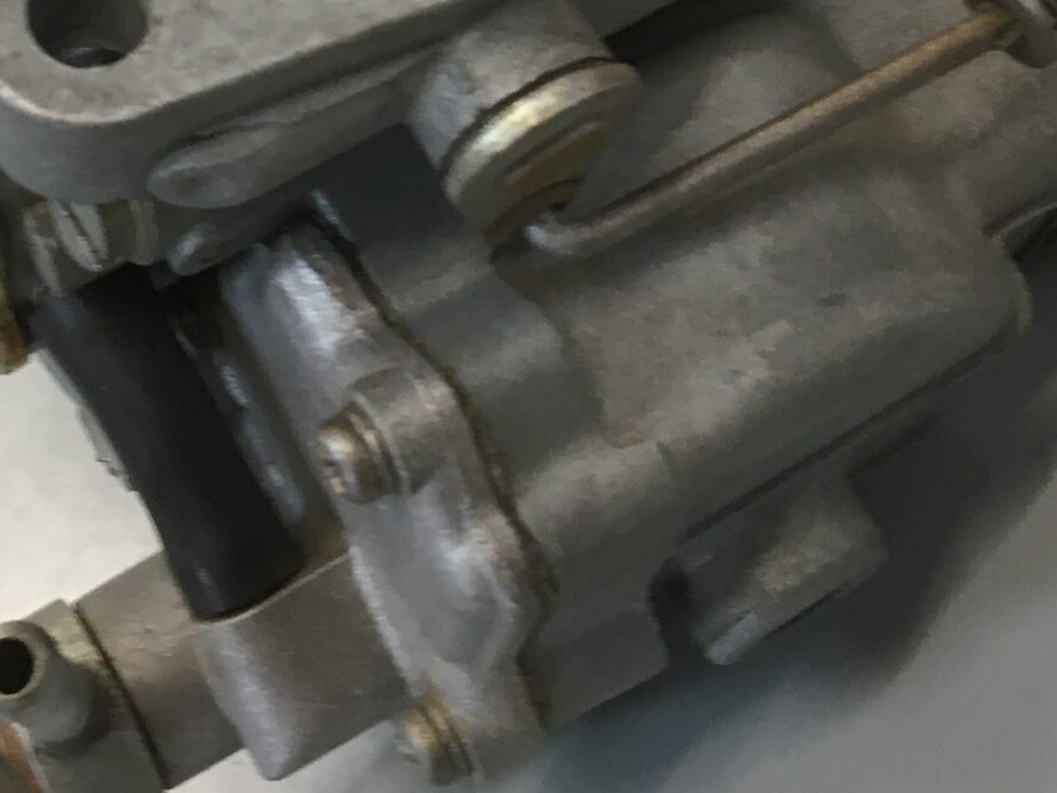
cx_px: 200
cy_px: -87
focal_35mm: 84
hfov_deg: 22.9
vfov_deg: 17.0
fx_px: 2565
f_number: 2.2
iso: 80
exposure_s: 1/33
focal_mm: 4.15
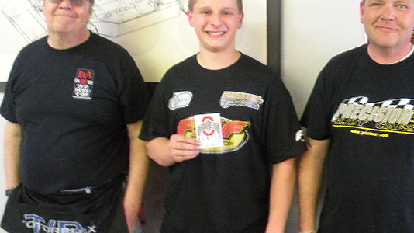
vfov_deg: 25.4
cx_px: 239
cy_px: 111
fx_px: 516
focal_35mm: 47
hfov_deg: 43.6
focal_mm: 6.3
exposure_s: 1/10.1
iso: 400
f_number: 3.5
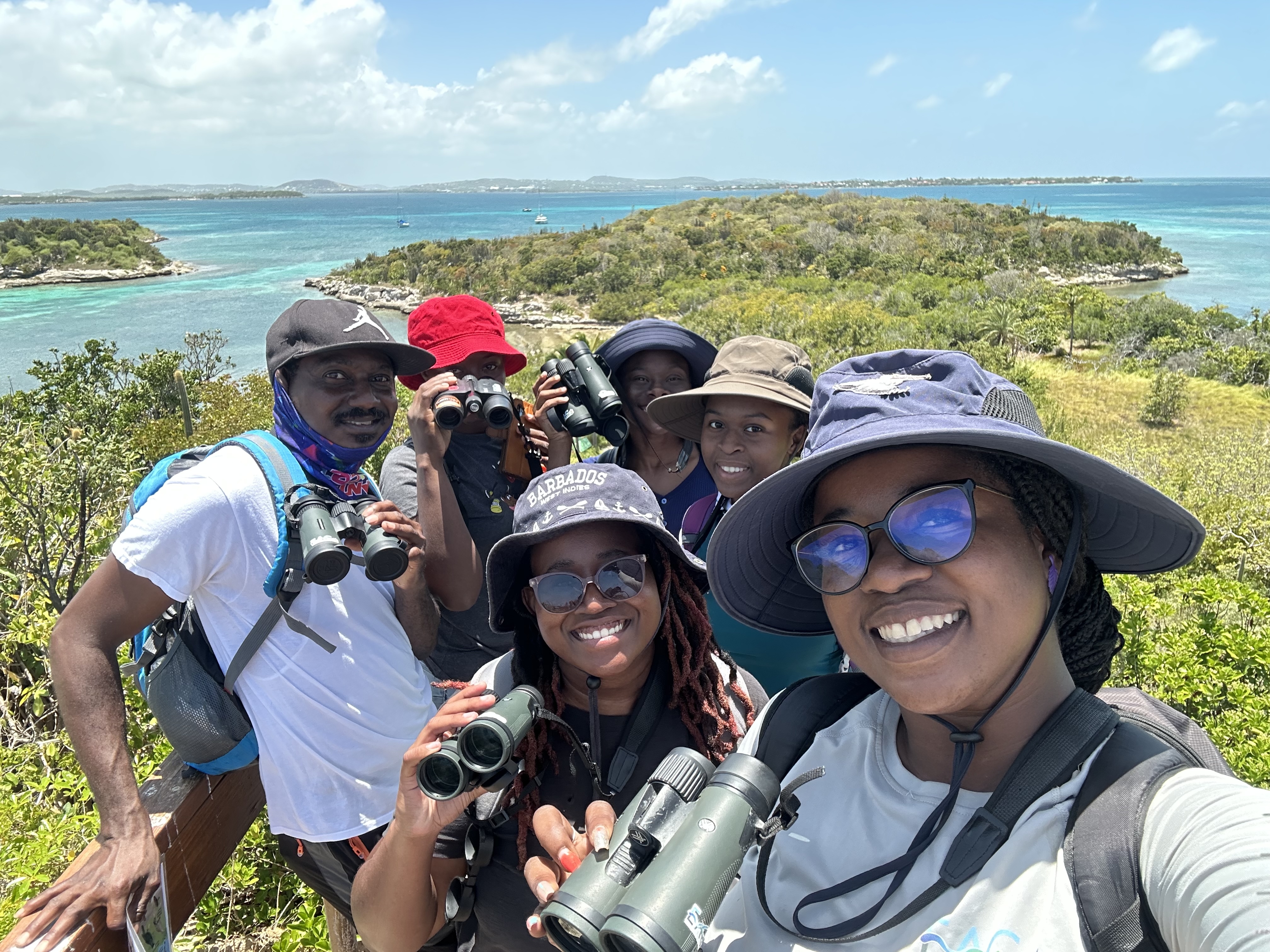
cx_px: 635
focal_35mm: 23
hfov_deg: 73.9
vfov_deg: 58.9
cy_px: 476
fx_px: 844
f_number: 1.9
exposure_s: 1/252
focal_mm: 2.69
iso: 25
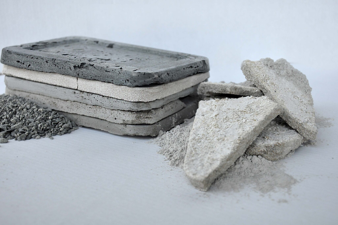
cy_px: 112
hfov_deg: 33.4
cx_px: 169
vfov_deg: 22.6
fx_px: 563
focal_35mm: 60
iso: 320
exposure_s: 1/50
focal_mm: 40
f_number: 7.1
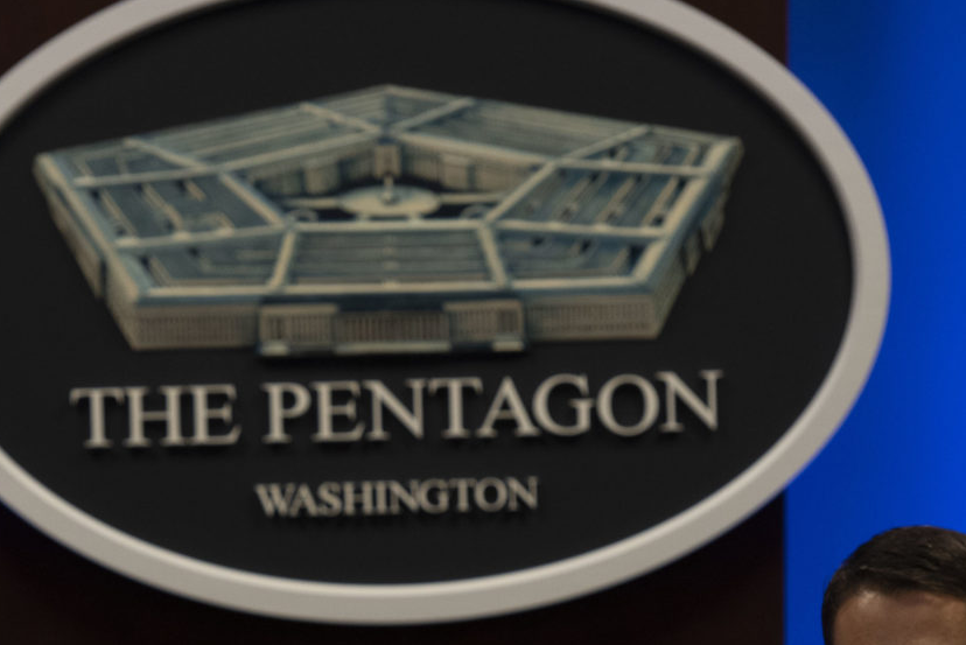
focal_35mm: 371
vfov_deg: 3.7
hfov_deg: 5.6
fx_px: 9960
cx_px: 328
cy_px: 700
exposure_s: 1/200
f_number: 3.2
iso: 800
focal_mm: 150
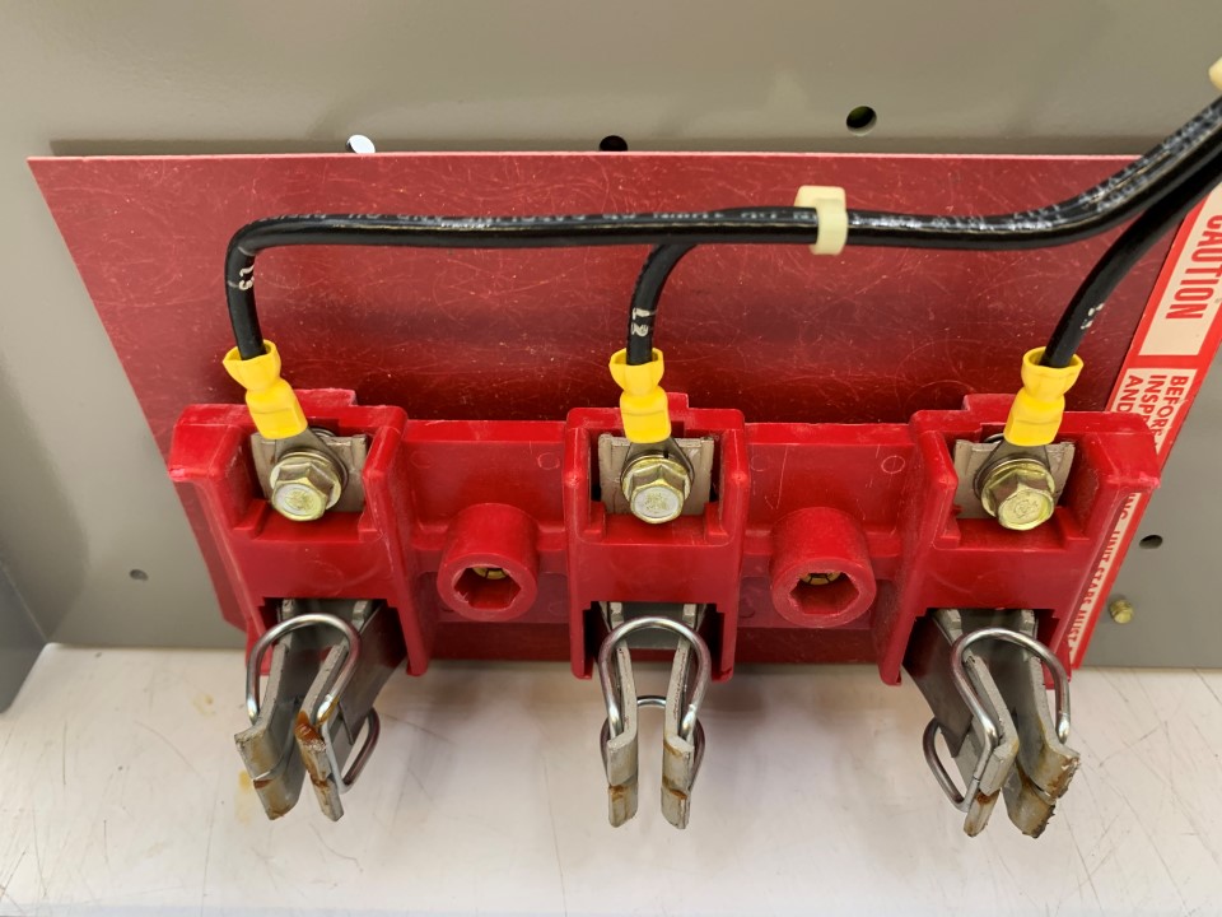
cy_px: 458
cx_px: 611
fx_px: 918
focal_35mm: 26
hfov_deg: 67.3
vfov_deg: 53.1
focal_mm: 4.25
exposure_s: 1/60
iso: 100
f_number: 1.8
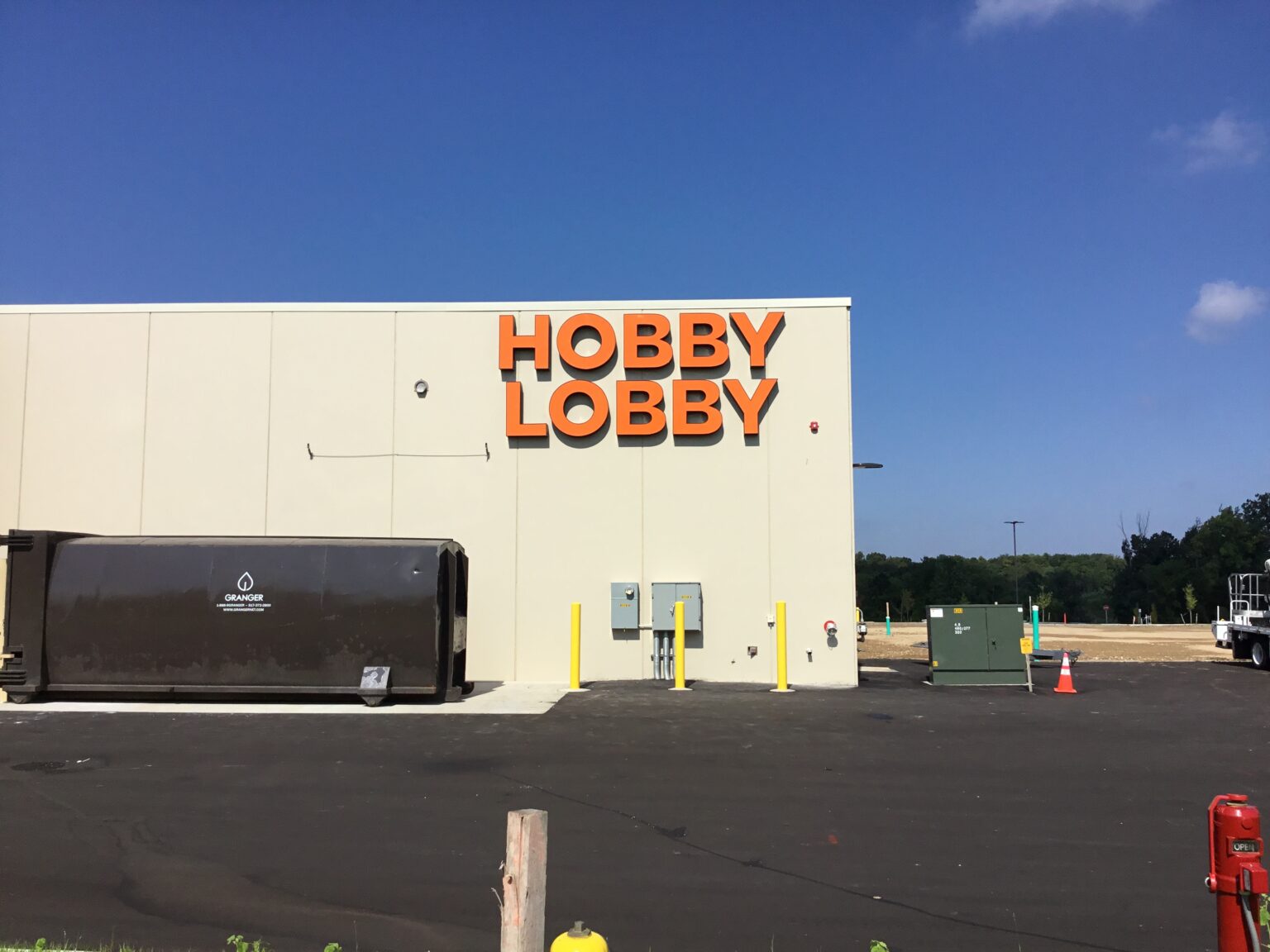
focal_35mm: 31
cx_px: 635
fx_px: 1137
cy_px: 476
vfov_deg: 45.4
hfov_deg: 58.4
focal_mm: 3.3
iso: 25
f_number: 2.4
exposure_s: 1/2717
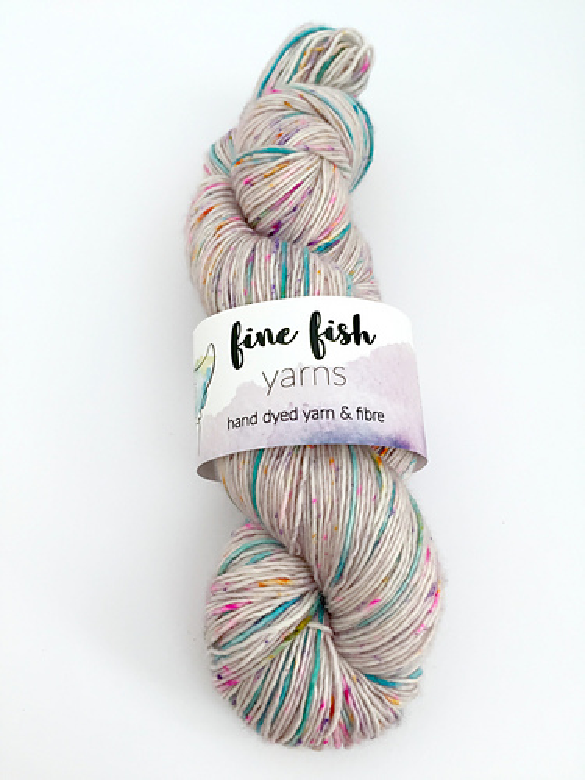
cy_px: 390
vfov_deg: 61.7
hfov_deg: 48.2
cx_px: 292
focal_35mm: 29
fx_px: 653
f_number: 2.2
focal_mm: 4.15
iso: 64
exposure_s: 1/30
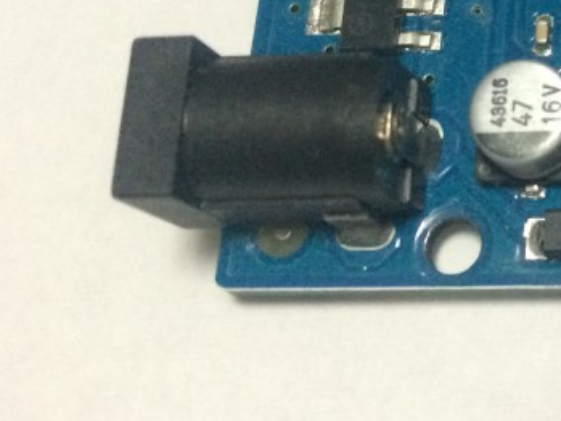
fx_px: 1378
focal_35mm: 85
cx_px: 788
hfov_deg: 20.4
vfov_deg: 16.4
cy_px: -135
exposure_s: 1/15
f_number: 2.2
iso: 320
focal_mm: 4.15
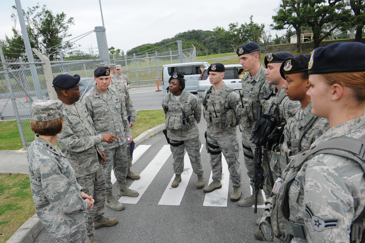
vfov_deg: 53.1
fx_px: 243
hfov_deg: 73.8
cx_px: 182
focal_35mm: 24
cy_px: 122
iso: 2000
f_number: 10
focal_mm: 24
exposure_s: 1/500
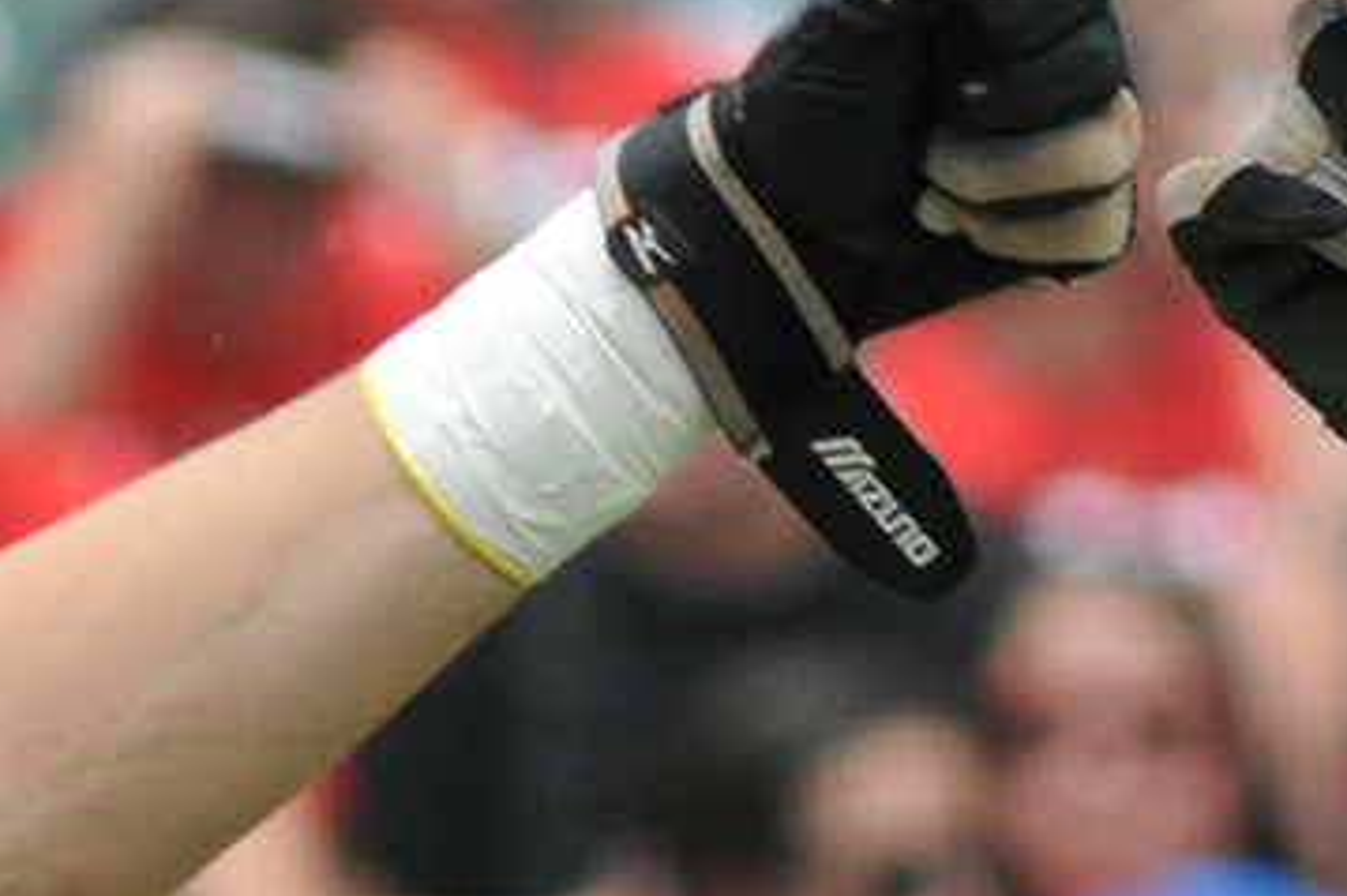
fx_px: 84294
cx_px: 1812
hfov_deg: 0.9
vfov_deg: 0.6
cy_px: 956
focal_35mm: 2254
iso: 320
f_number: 5.6
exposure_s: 1/1000
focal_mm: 300
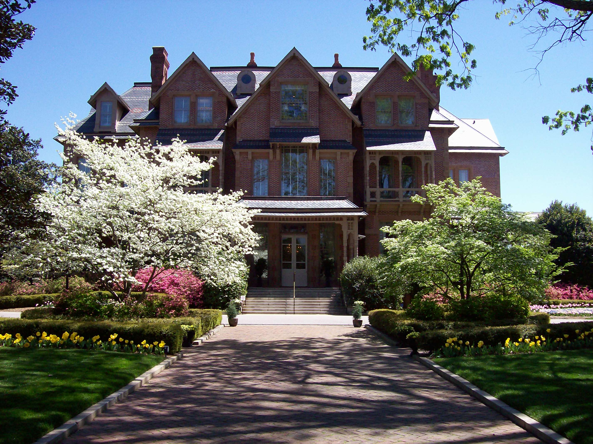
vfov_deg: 39.6
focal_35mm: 36
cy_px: 222
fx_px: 617
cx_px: 296
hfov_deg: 51.4
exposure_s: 1/390
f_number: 4.8
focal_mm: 6
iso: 80
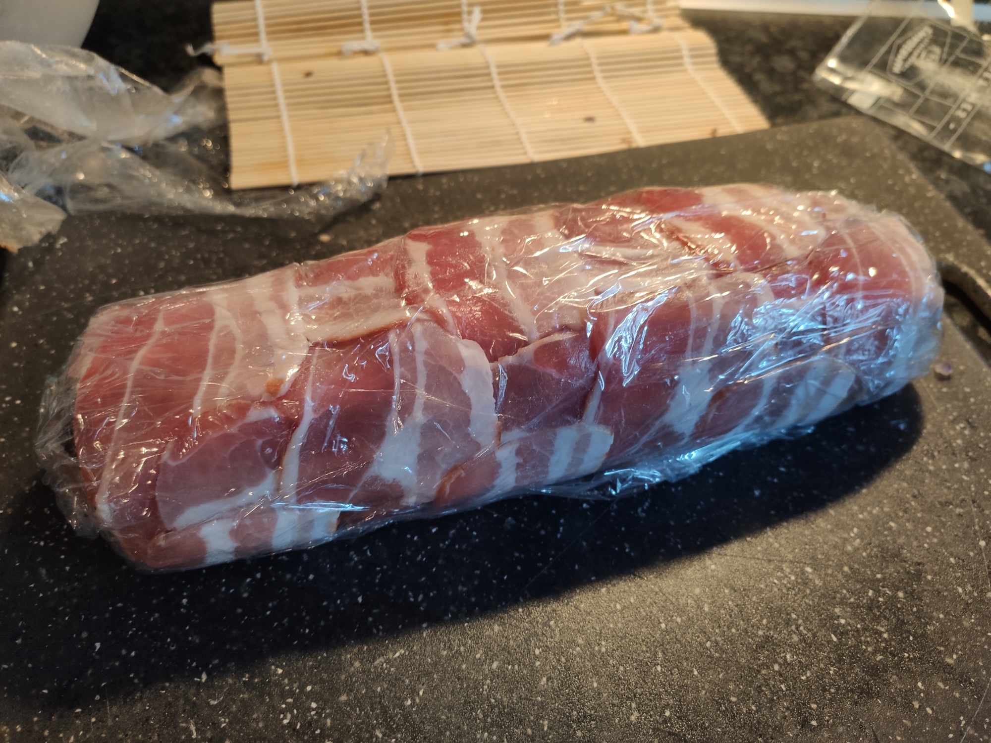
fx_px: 744
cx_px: 496
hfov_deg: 67.3
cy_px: 372
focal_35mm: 26
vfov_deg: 53.1
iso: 553
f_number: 1.75
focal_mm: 4.75
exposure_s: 1/50
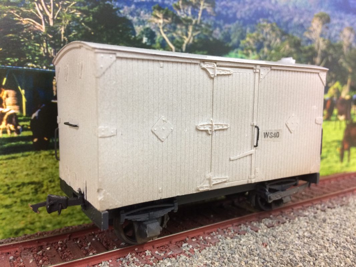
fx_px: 298
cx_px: 178
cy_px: 134
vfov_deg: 48.2
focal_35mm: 29
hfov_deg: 61.7
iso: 80
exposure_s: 1/33
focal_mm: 4.15
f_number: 2.2
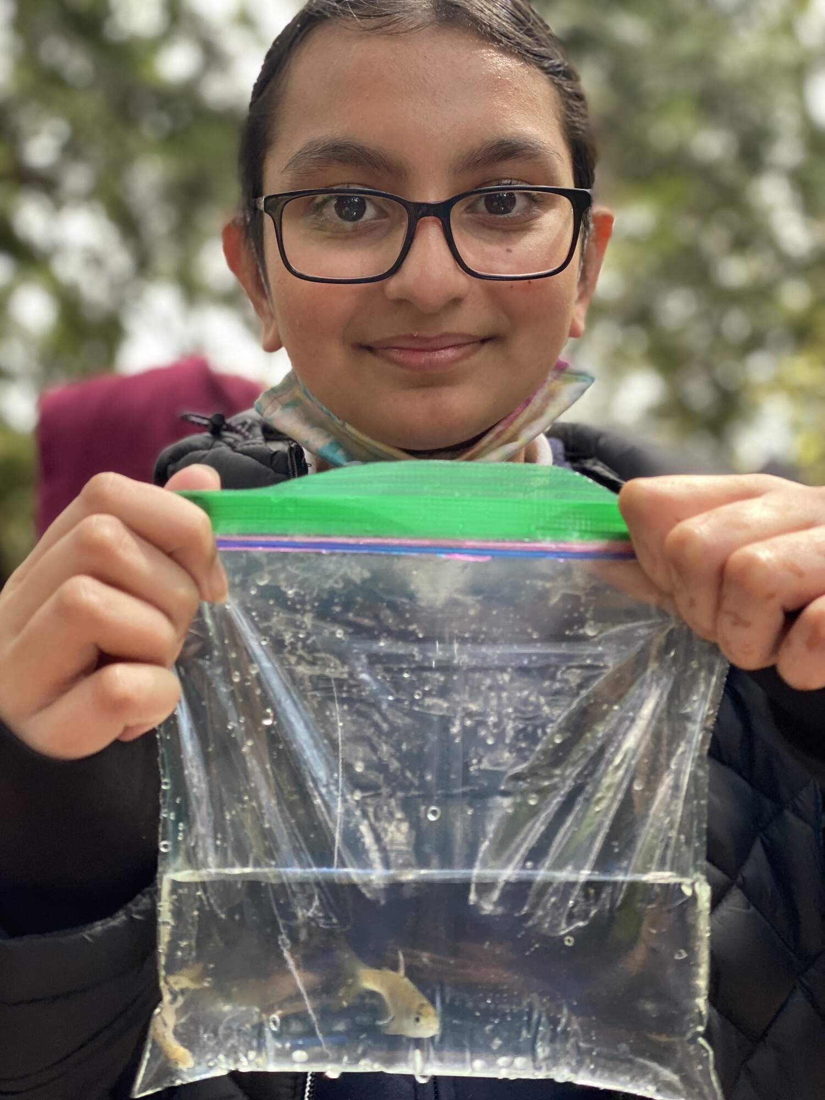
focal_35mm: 52
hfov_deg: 28.0
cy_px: 550
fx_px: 1652
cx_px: 412
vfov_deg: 36.8
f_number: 2
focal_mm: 6
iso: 160
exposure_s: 1/122
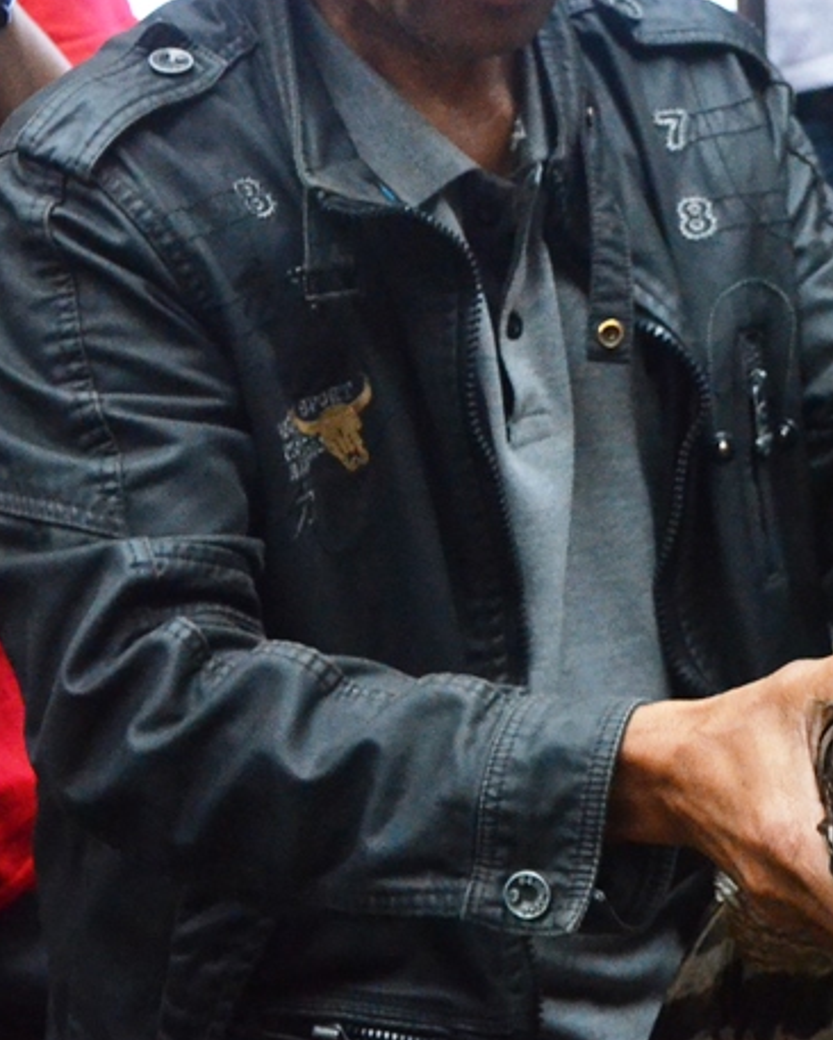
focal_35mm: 151
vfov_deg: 12.8
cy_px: 407
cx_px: 1104
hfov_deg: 10.0
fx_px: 4650
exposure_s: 1/80
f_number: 4.8
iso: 5000
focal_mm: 48
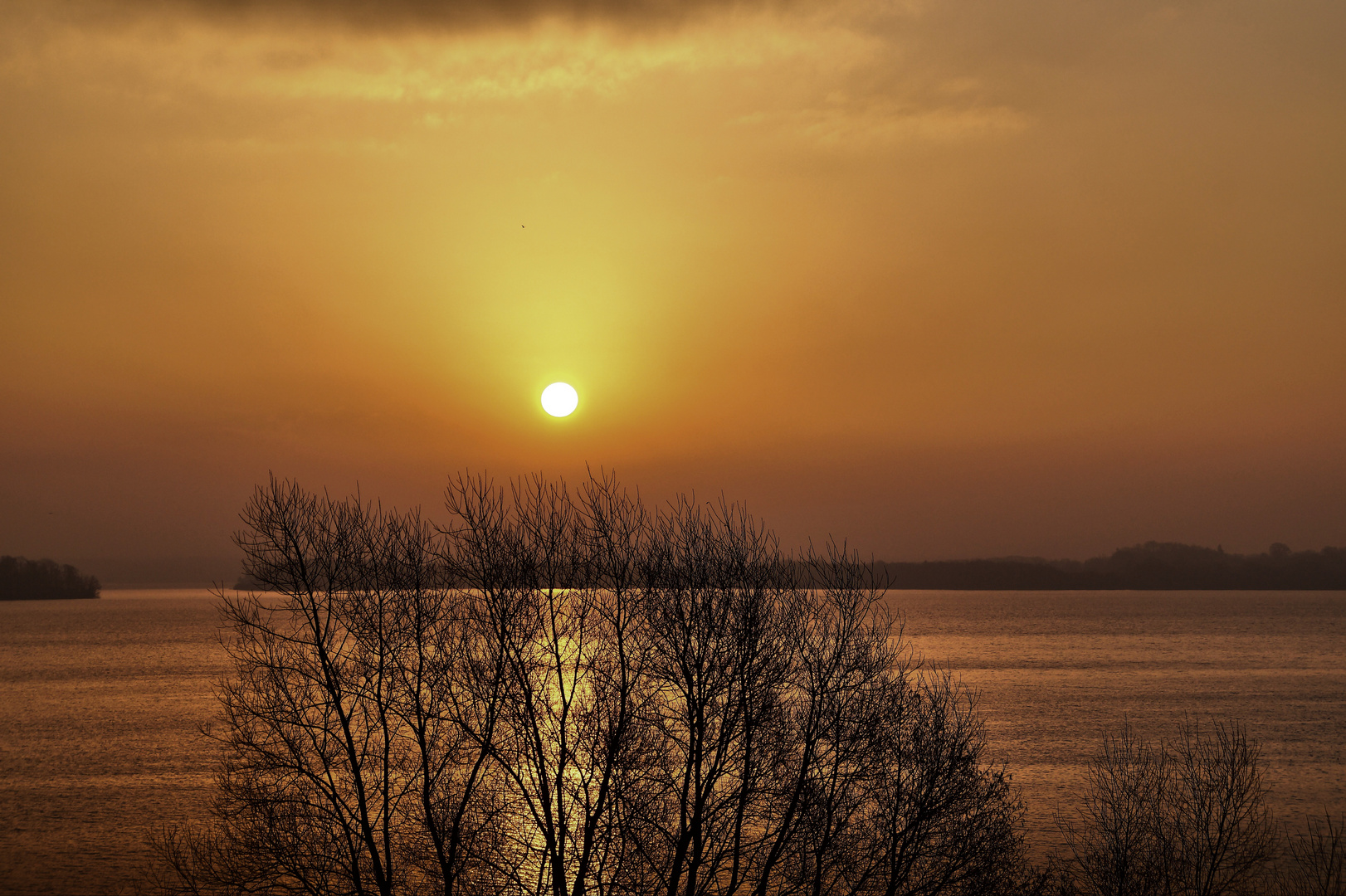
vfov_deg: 13.0
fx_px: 3924
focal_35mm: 105
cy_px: 448
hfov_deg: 19.5
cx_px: 673
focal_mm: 70
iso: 100
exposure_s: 1/400
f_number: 8
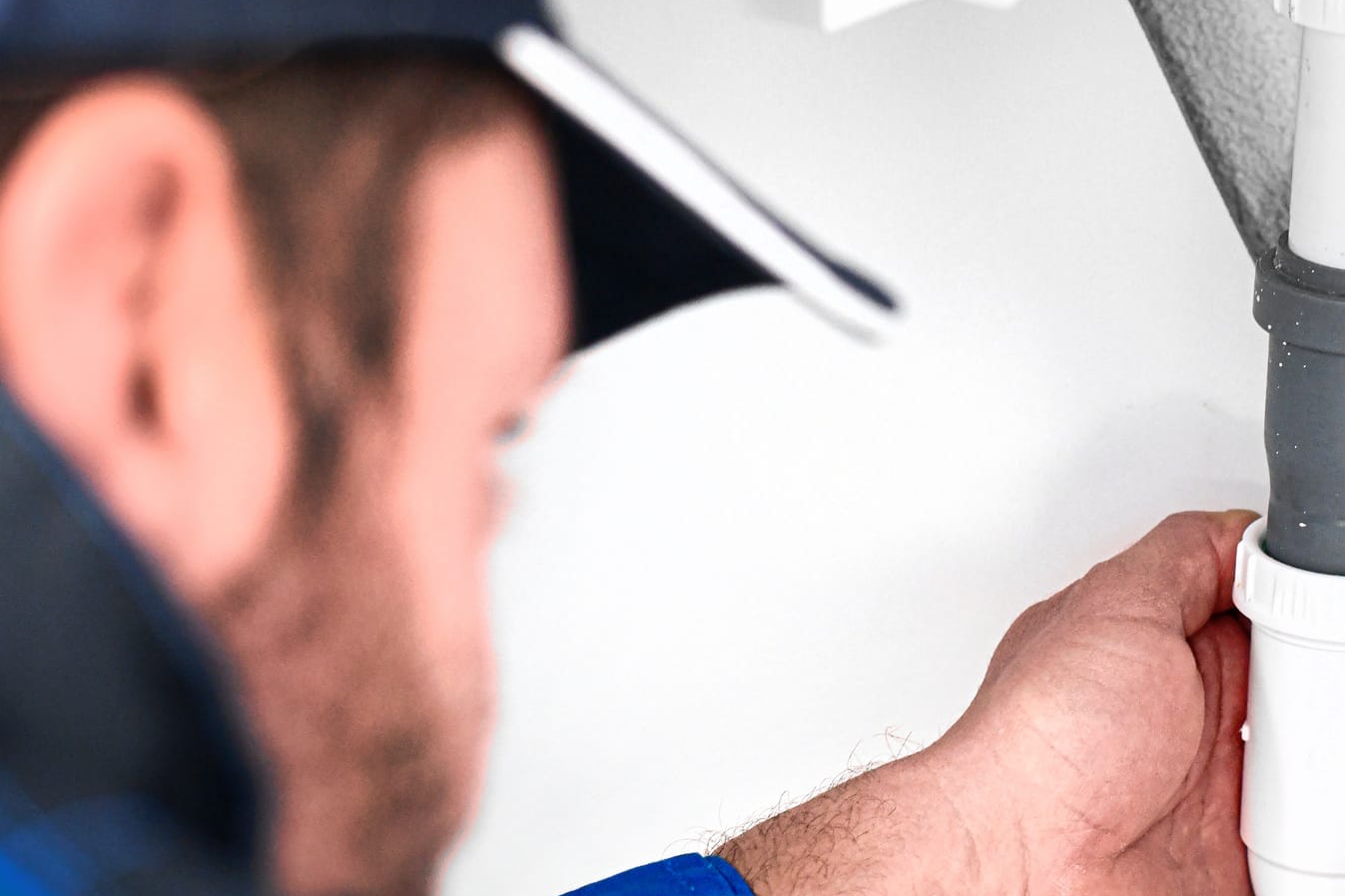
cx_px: 1199
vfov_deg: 14.4
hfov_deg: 21.0
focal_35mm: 95
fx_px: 3549
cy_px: 552
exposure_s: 1/100
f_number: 4
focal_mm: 50
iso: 2000
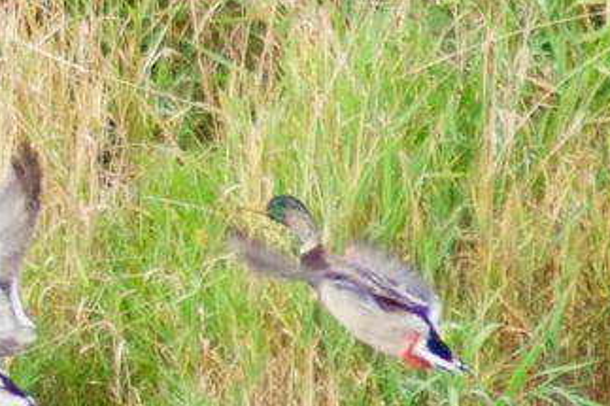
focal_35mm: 2972
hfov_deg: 0.7
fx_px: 50331
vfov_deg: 0.5
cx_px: -608
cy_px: 114
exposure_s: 1/640
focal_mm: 250
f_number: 5
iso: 800
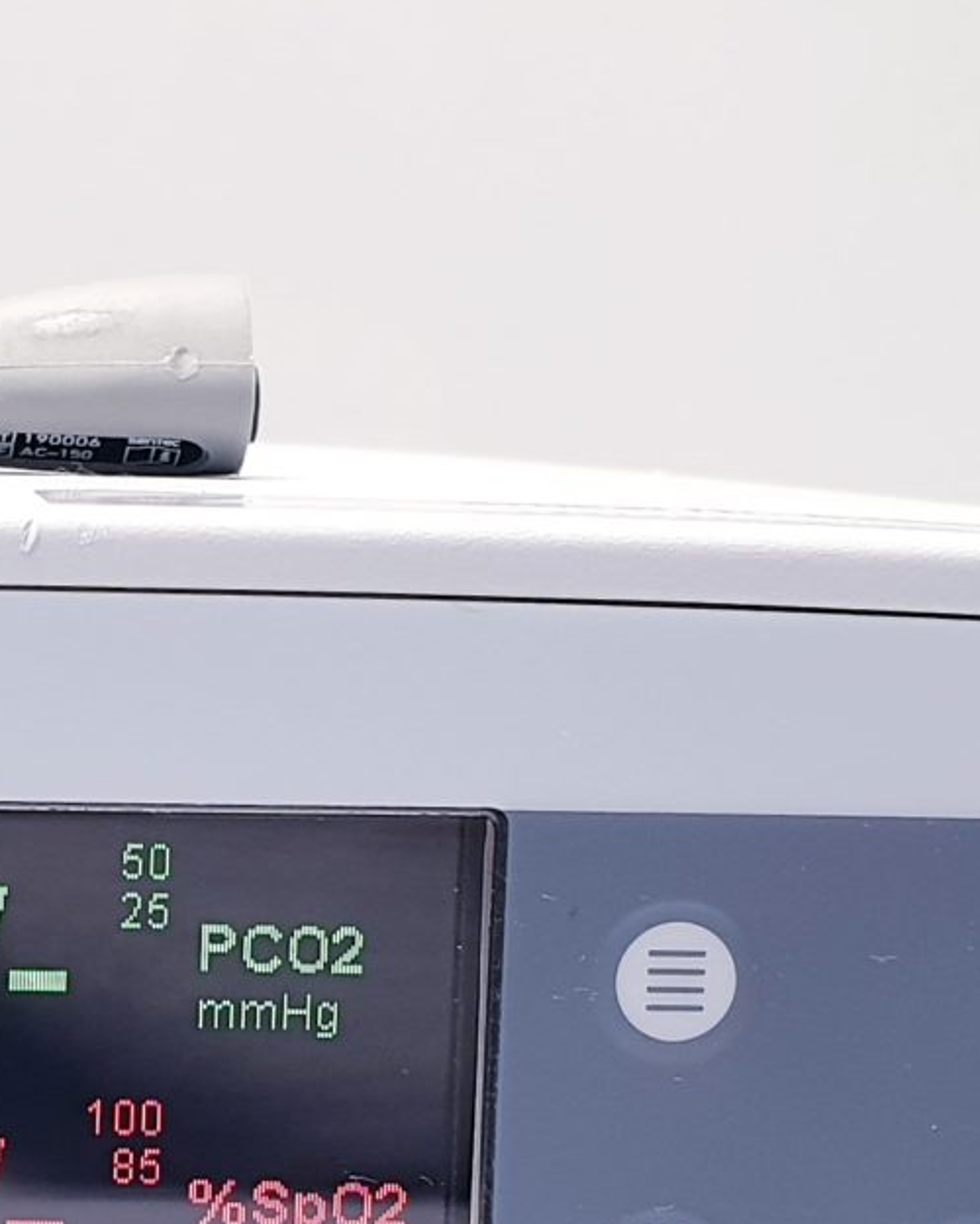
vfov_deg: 18.2
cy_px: 1030
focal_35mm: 104
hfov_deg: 14.5
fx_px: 3771
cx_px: -76
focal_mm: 4.3
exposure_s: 1/50
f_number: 2.4
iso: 100
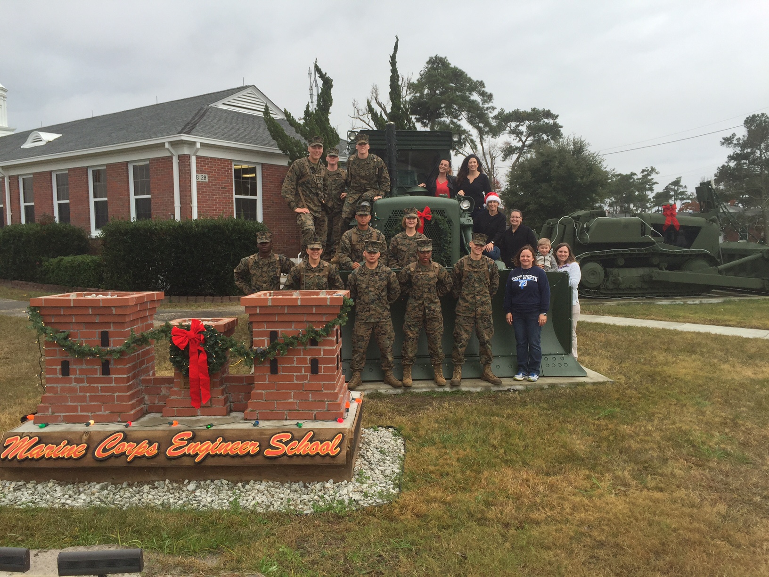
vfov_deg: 48.2
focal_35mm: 29
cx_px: 384
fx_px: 644
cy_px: 288
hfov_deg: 61.7
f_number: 2.2
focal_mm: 4.15
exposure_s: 1/465
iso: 32
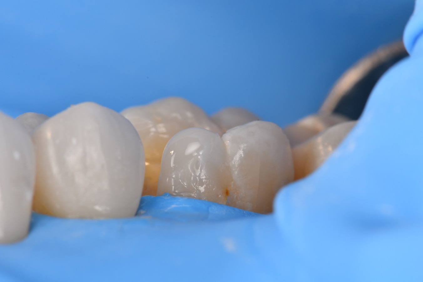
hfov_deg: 13.1
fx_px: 1844
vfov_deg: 8.7
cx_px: 212
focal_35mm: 157
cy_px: 141
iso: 200
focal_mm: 105
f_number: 32
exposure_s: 1/160
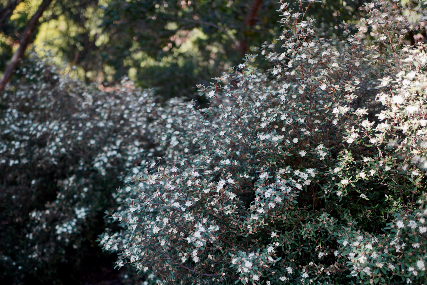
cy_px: 142
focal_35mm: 35
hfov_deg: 54.4
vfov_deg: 37.9
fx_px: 415
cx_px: 214
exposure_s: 1/160
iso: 100
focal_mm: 35
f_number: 1.8
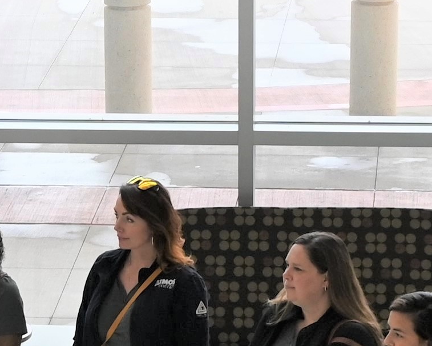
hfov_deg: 11.3
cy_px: 322
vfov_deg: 9.6
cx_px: -315
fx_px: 2038
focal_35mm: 159
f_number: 4.8
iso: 400
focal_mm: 33.5
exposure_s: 1/200
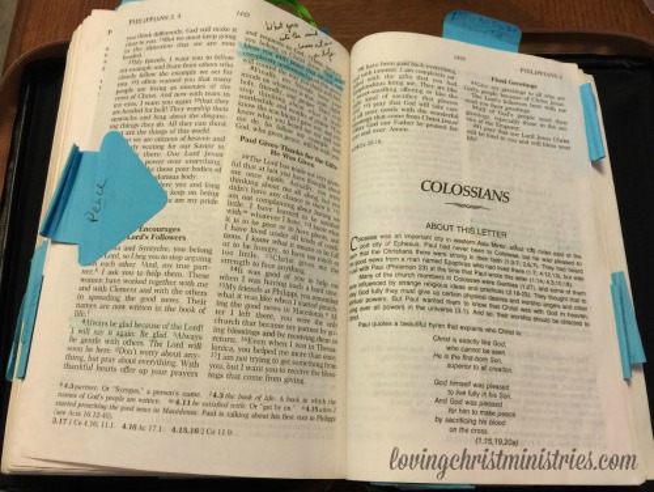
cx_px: 327
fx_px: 548
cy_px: 246
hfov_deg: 61.6
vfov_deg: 48.3
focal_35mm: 29
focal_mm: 4.15
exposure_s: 1/15
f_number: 2.2
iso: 64
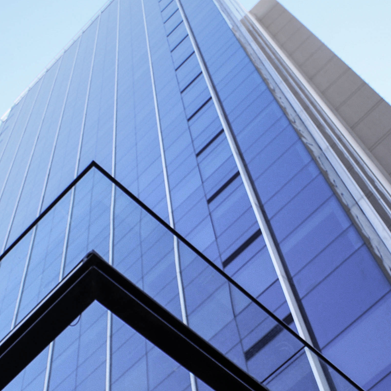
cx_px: 129
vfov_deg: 27.7
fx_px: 792
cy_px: 207
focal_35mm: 62
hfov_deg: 27.5
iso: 200
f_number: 9
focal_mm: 20
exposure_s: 1/80
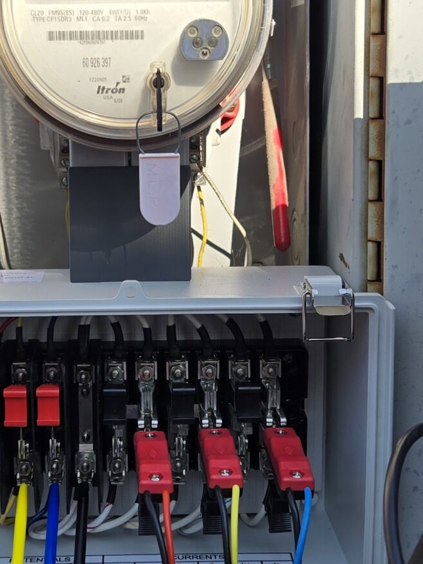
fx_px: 1092
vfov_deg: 28.9
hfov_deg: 21.8
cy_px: 219
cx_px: 139
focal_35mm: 67
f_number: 1.8
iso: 25
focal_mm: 5.4
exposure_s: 1/1242
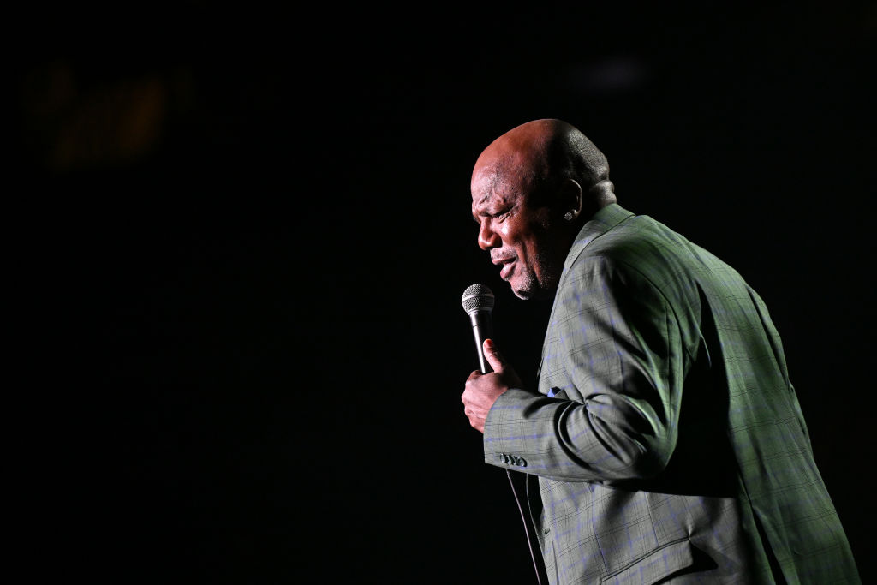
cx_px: 438
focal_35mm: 200
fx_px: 4873
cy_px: 292
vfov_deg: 6.9
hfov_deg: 10.3
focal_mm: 200
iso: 3200
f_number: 3.5
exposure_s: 1/640
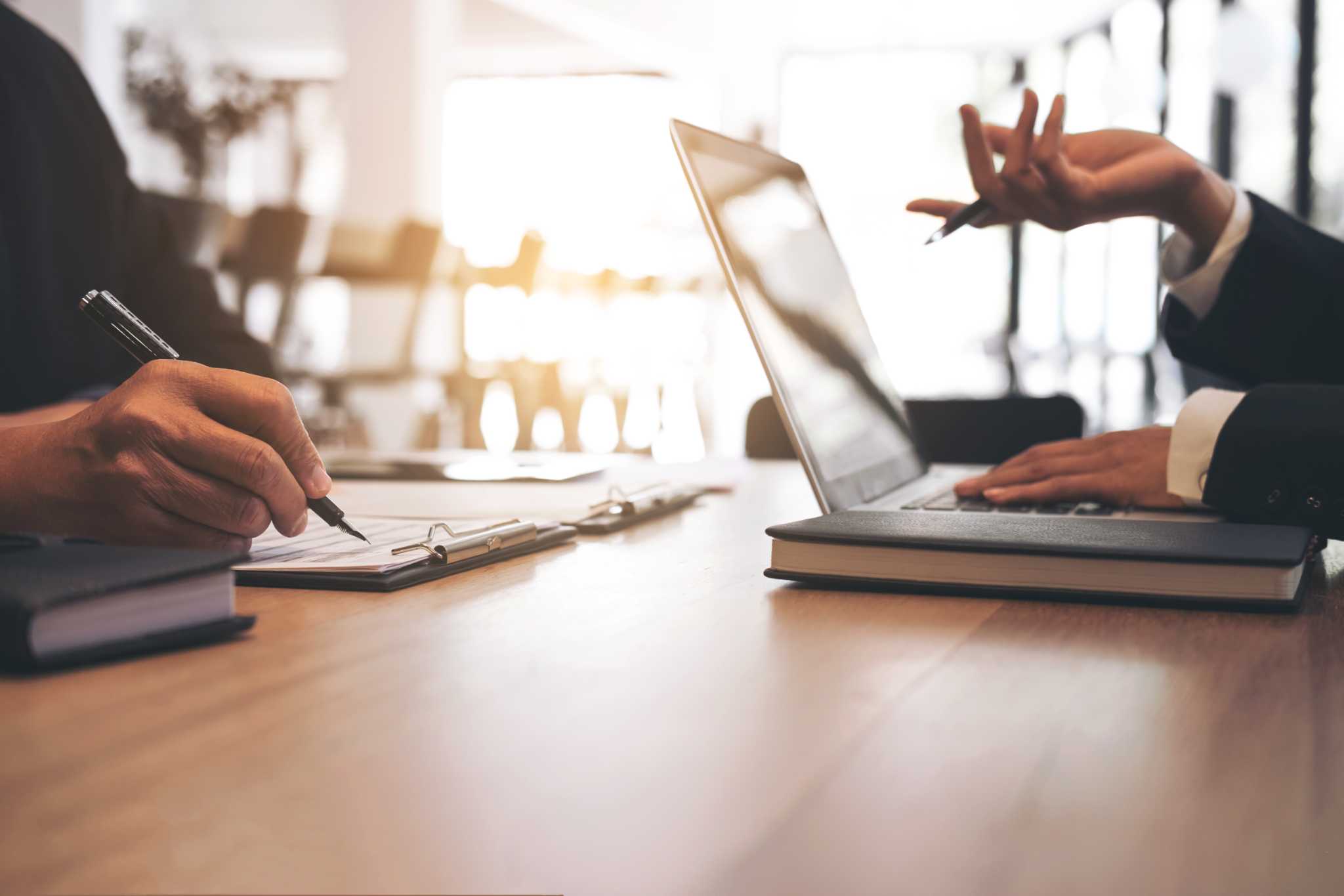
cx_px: 672
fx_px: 1978
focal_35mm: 53
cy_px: 448
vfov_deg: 25.5
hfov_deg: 37.5
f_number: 2.8
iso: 320
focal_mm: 35
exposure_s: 1/100
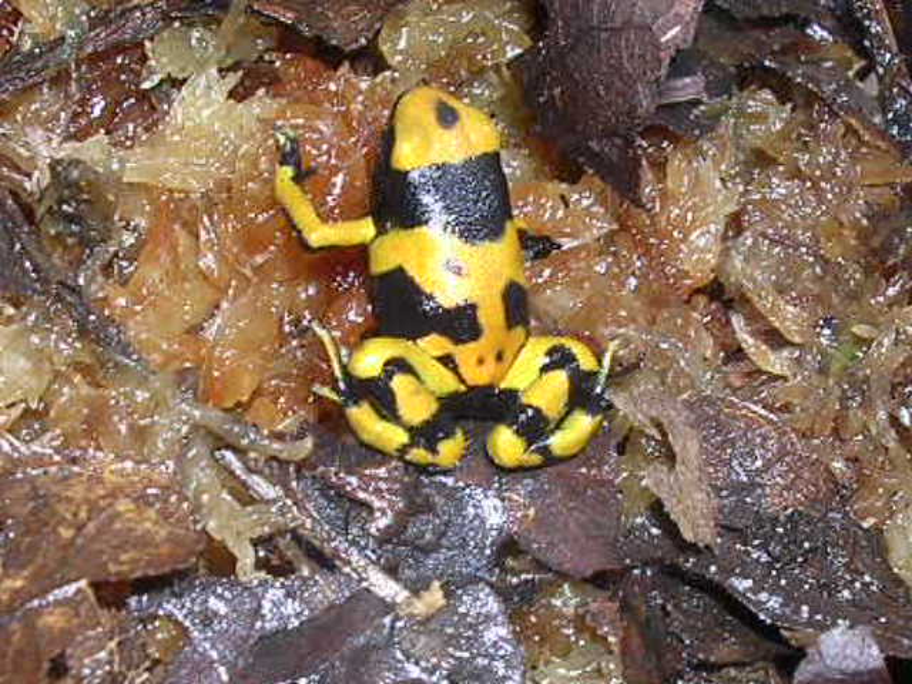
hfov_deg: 49.0
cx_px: 456
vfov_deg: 37.7
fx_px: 1001
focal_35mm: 38
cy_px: 342
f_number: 5.6
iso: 100
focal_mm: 5.8
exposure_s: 1/60.1
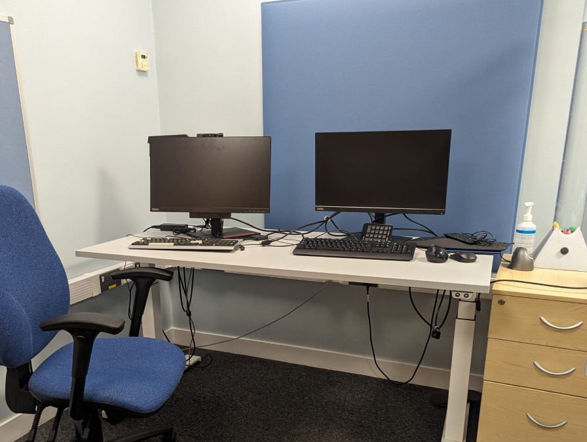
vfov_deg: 43.7
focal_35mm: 32
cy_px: 293
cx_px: 266
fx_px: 544
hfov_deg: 56.6
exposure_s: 1/31.8
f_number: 1.85
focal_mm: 6.81
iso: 270
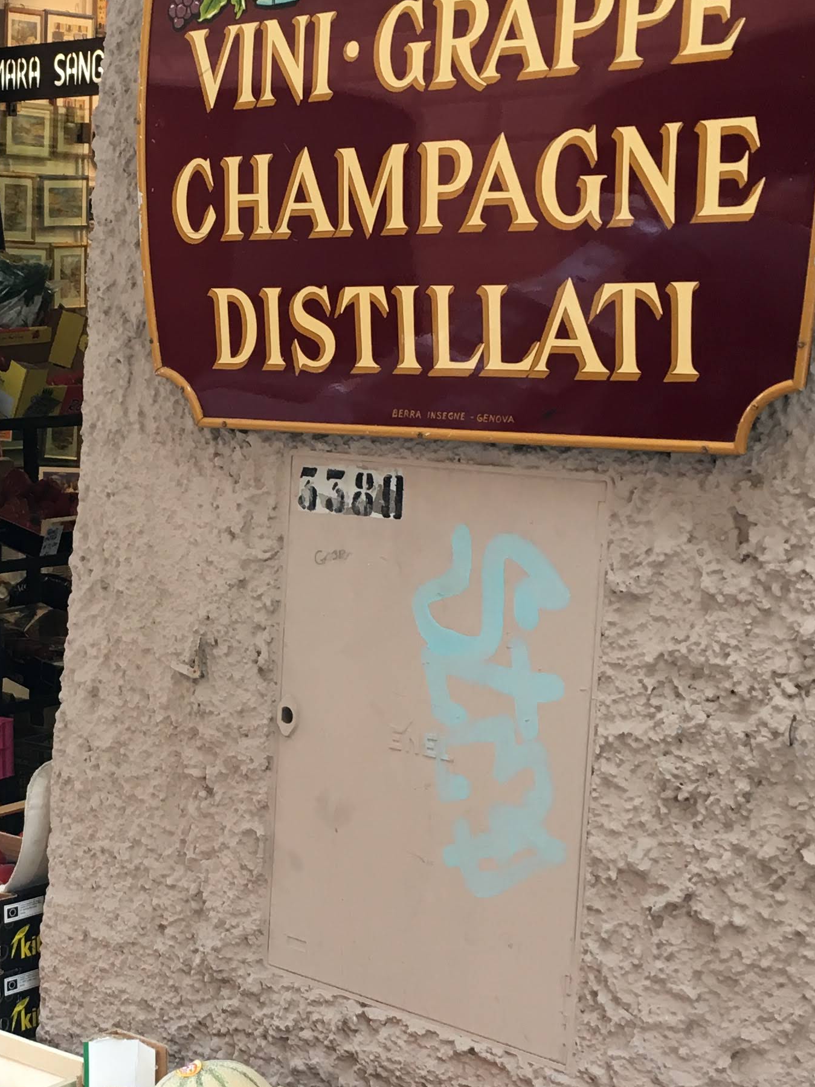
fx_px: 2041
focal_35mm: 65
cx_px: 78
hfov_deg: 22.0
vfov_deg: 29.8
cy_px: 617
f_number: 2.2
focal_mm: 4.15
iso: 32
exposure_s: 1/33
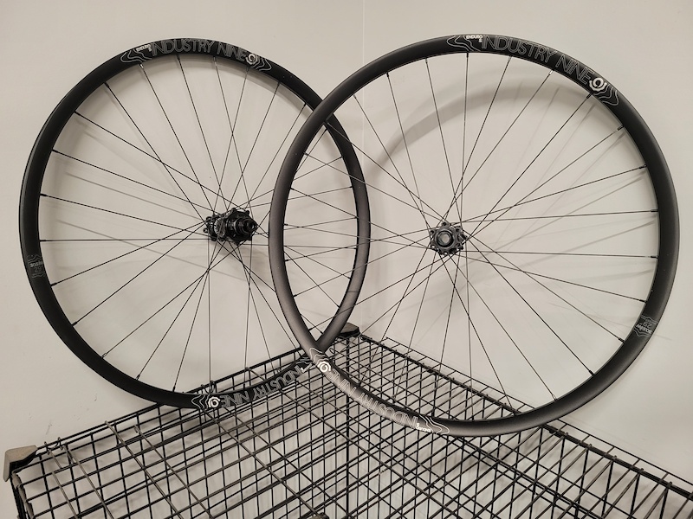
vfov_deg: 53.1
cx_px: 346
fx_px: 521
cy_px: 260
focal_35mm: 26
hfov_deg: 67.3
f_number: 1.8
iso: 320
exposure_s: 1/40
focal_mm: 5.4
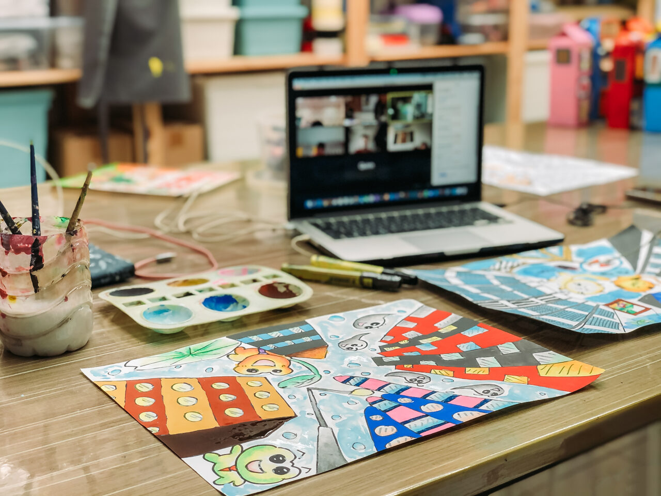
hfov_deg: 36.8
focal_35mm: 52
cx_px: 330
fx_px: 993
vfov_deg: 28.0
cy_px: 248
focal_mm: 6
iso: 40
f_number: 2.4
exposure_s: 1/50
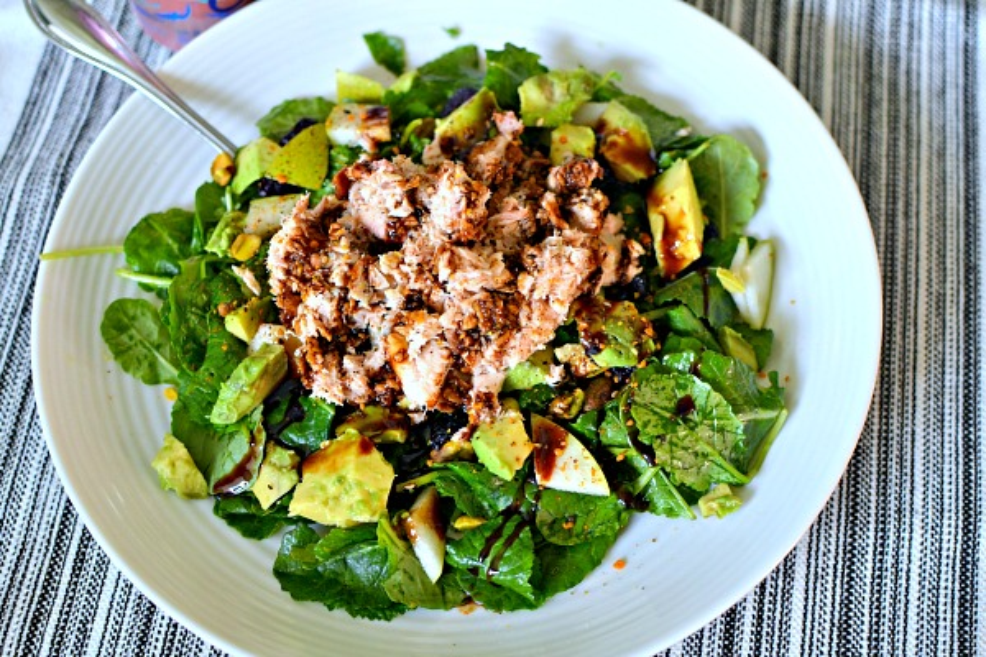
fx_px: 1438
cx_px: 493
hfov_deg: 37.9
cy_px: 328
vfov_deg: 25.8
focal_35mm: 52
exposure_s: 1/60
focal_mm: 35
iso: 400
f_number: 3.2
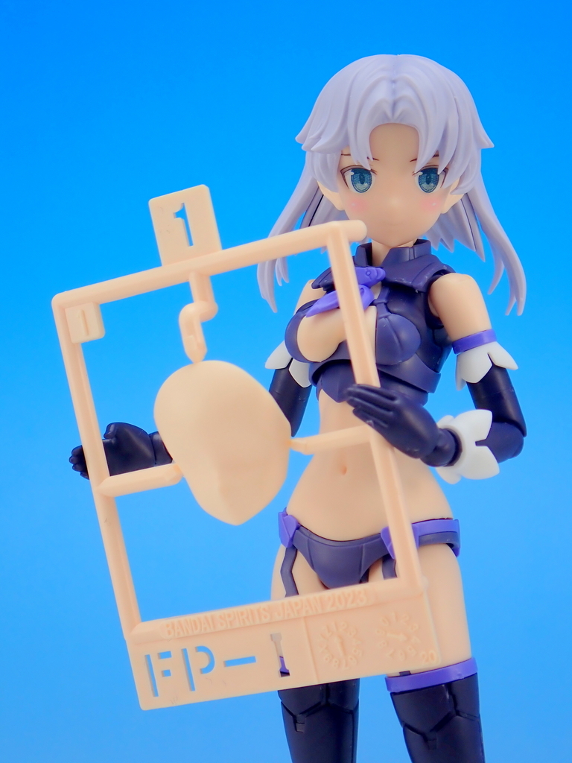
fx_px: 2203
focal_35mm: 100
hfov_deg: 14.8
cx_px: 286
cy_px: 382
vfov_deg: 19.6
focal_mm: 18
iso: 100
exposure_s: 1/10
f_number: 4.9
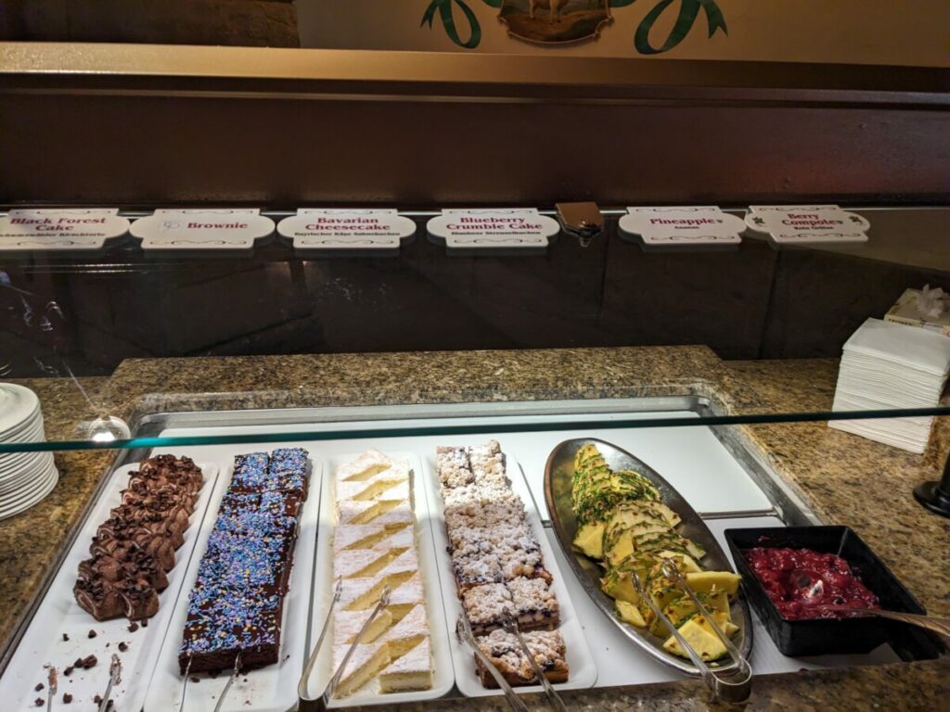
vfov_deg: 51.4
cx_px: 475
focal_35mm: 27
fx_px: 741
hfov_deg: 65.3
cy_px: 356
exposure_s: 1/60
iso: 163
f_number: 1.73
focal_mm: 4.38
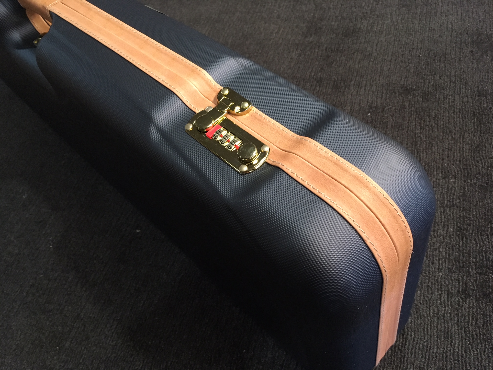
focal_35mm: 29
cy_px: 185
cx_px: 246
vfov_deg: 48.2
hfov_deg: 61.7
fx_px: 413
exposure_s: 1/20
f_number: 2.2
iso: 200
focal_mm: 4.15
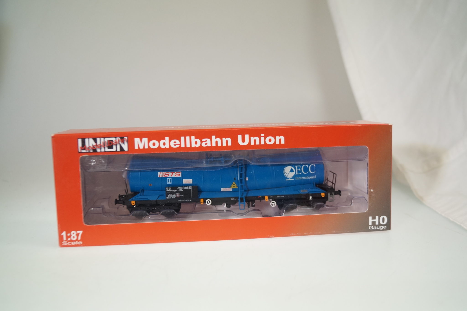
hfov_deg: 53.1
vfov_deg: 36.9
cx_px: 234
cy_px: 156
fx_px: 467
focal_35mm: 36
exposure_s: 1/160
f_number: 4
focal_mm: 24
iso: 500
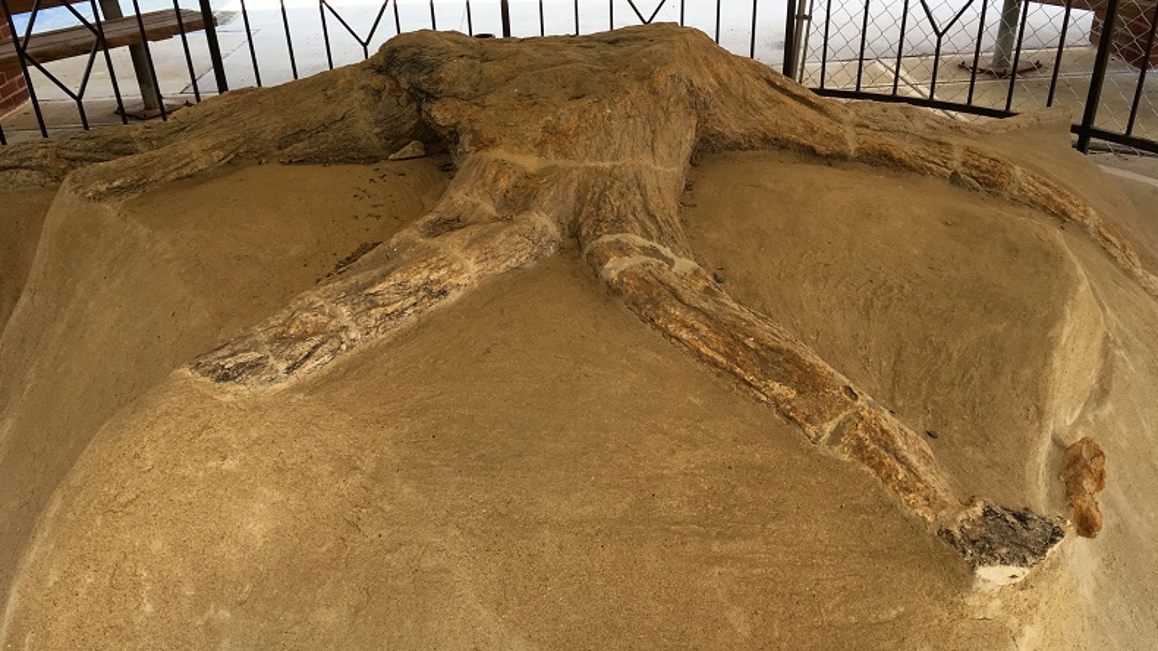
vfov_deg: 36.6
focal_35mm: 32
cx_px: 578
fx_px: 982
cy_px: 374
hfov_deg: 61.0
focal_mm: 4.15
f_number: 2.2
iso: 25
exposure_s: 1/203
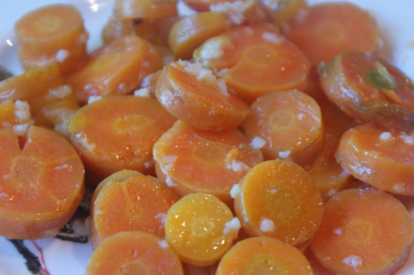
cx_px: 207
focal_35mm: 105
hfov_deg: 19.5
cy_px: 138
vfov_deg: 13.0
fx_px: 1206
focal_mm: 70
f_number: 5.6
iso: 400
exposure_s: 1/15
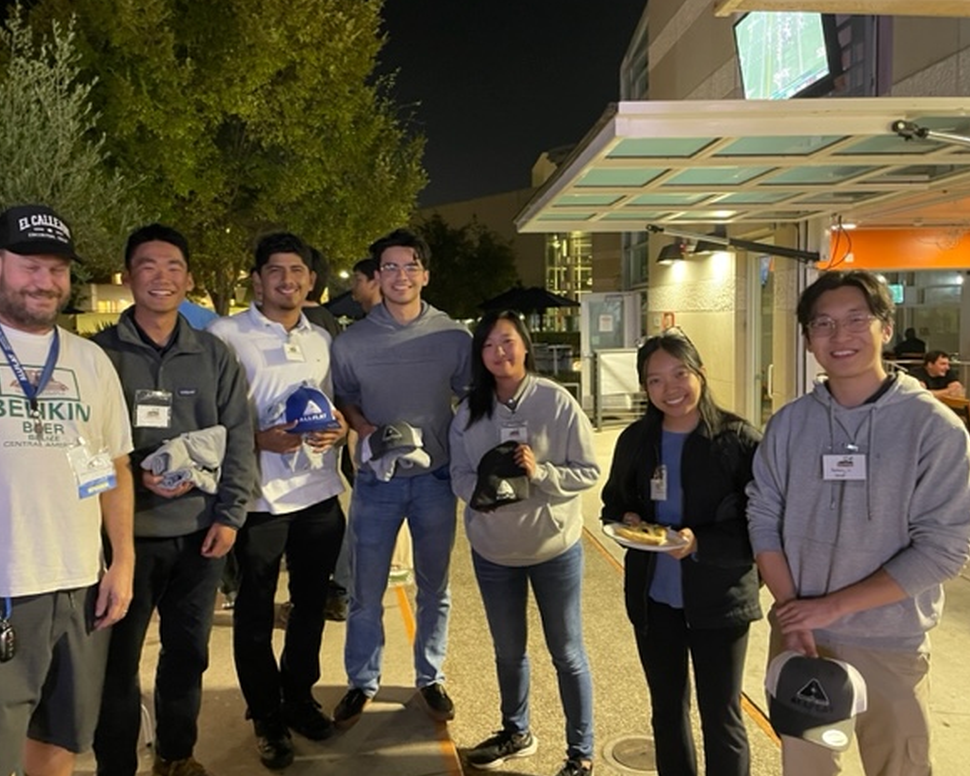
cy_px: 378
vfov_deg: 51.5
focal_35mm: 28
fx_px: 804
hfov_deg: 62.2
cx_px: 455
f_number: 1.6
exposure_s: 1/30
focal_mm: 4.2
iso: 800
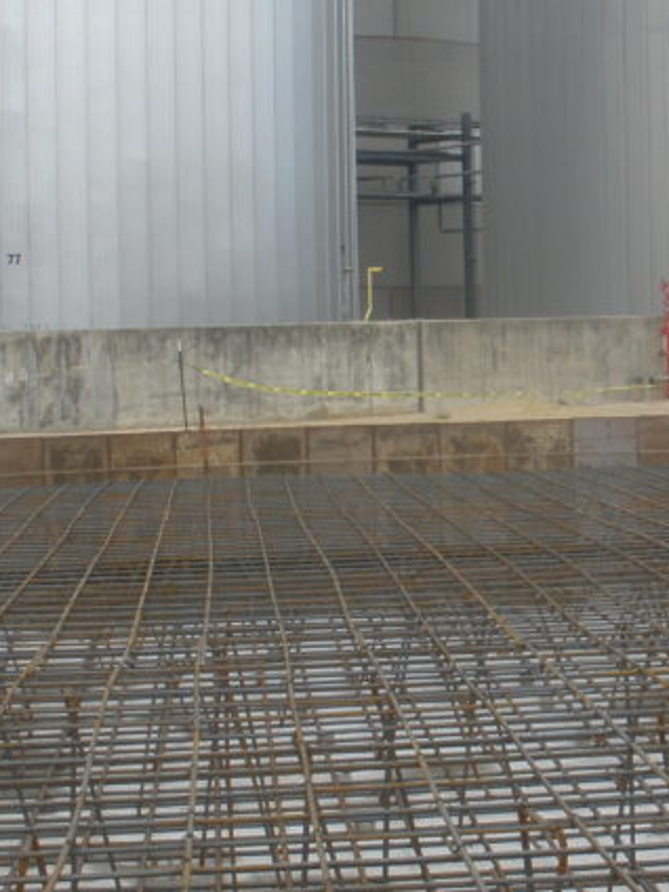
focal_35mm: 87
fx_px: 2242
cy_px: 469
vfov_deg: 22.5
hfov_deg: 16.5
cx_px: 732
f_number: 5.6
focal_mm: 6.3
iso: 64
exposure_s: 1/200
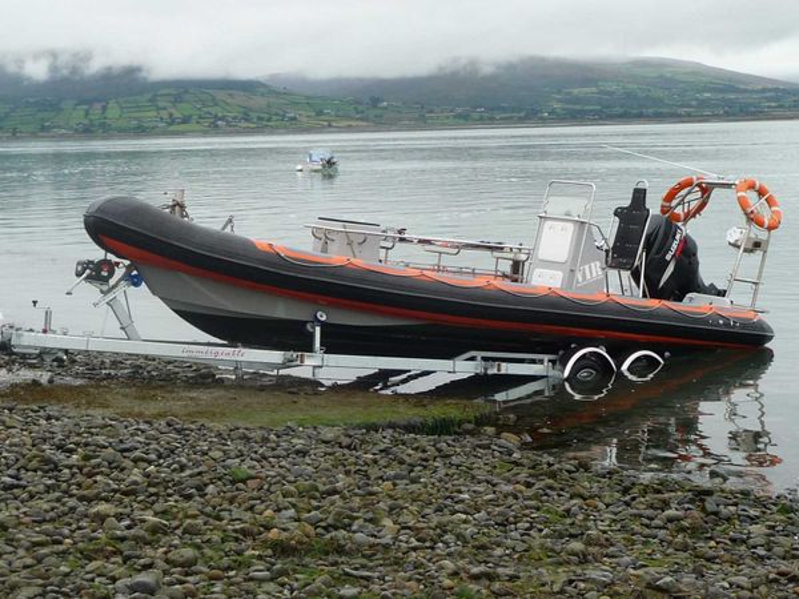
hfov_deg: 32.2
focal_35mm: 60
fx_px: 1385
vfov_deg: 24.4
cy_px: 300
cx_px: 400
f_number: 3.7
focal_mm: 6
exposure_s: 1/125
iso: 100
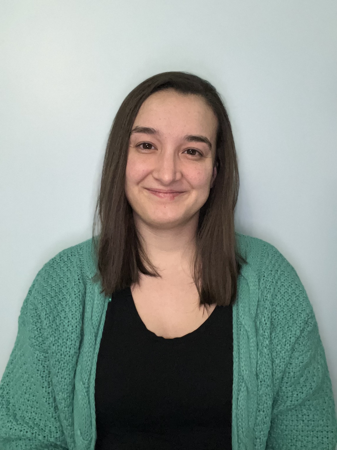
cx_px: 168
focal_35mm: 30
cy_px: 225
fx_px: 389
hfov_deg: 46.8
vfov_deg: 60.0
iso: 400
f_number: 2.2
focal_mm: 2.71
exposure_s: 1/30
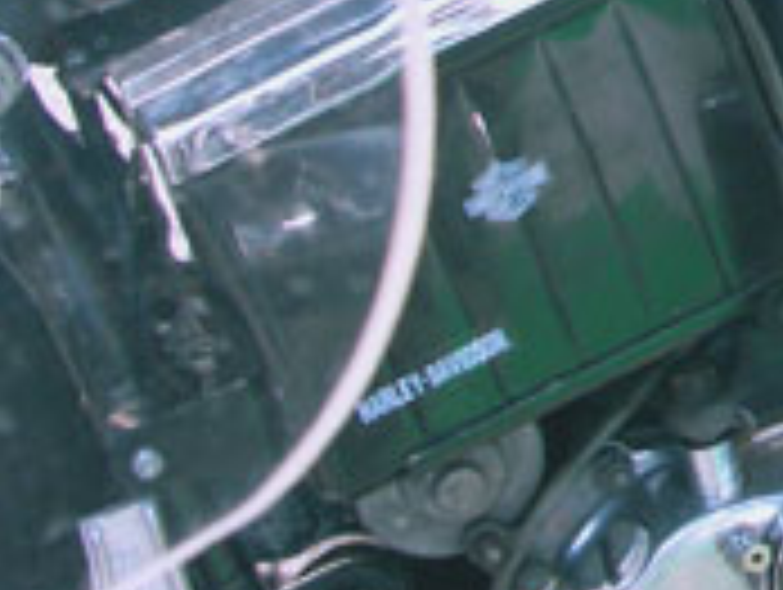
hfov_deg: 9.7
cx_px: 1616
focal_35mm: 188
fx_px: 4258
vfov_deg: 7.8
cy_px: -302
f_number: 5.6
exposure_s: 1/100
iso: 64
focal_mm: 10.62
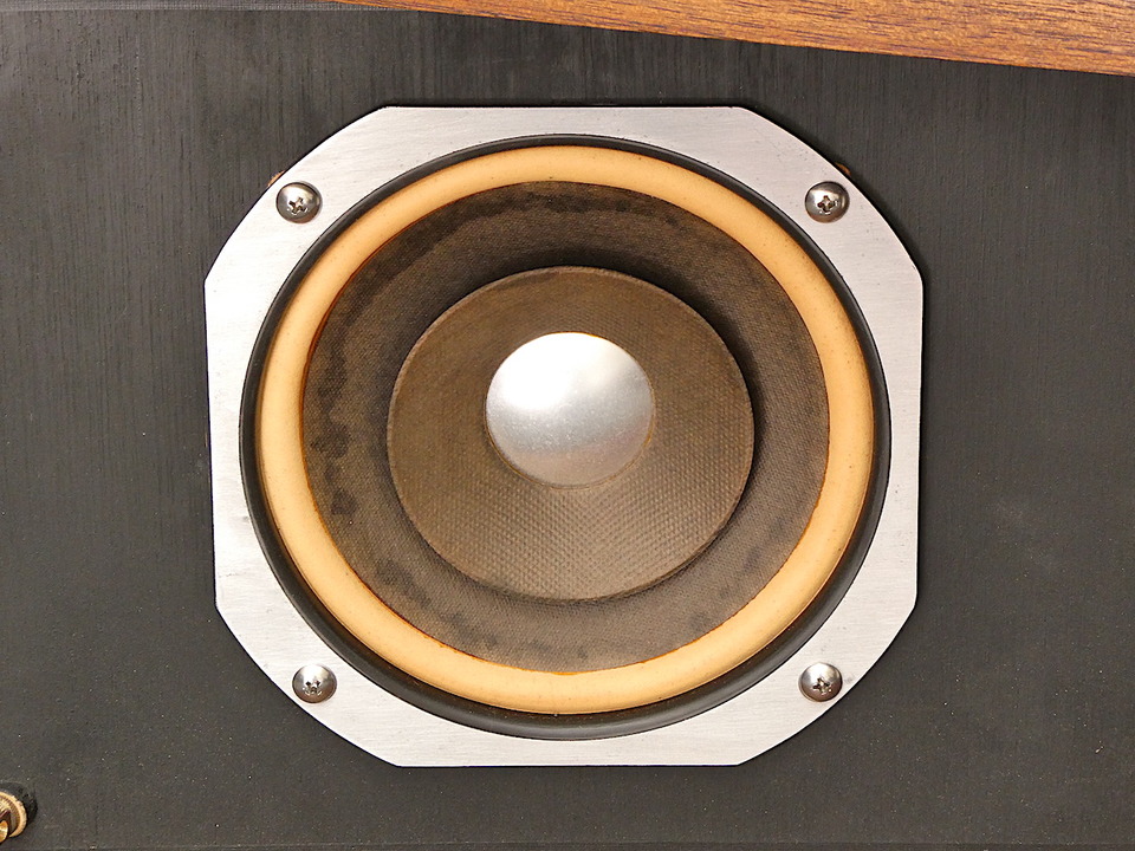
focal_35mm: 135
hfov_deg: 14.6
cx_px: 568
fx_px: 4426
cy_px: 426
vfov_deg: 11.0
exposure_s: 1/10
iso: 400
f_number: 5.6
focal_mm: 24.2
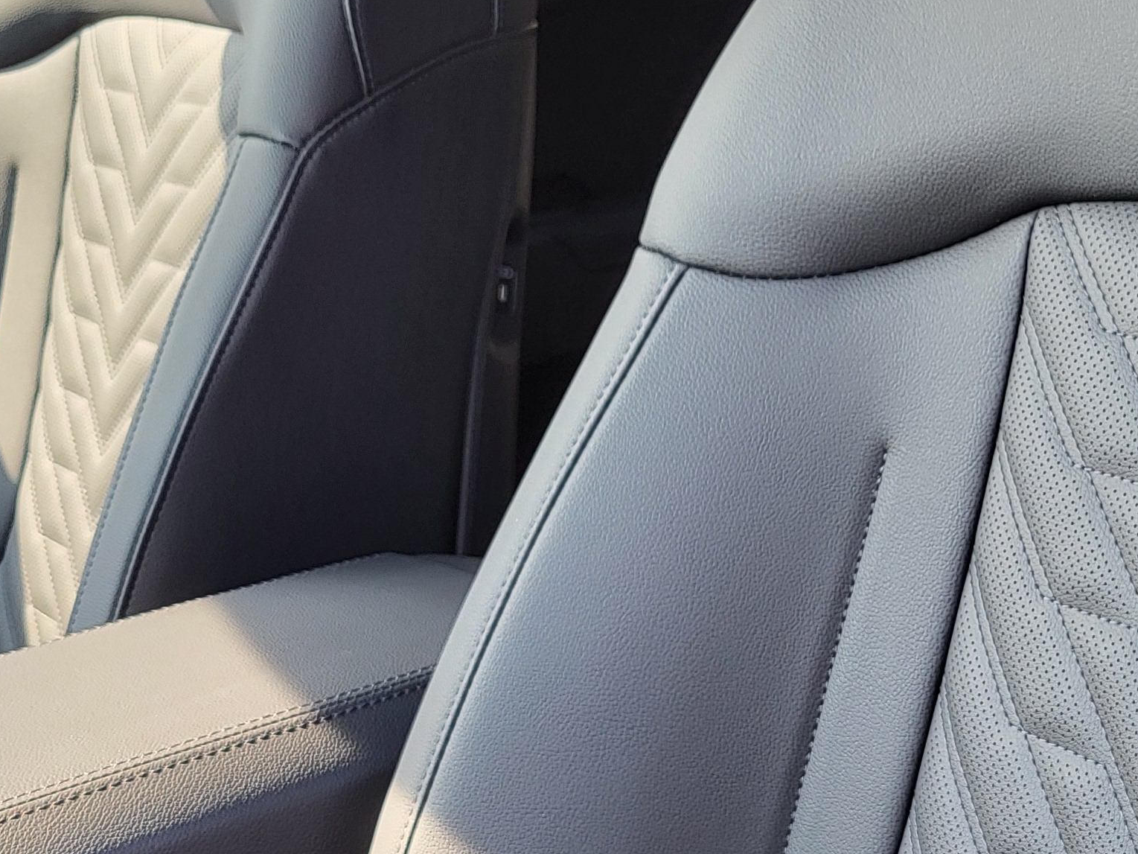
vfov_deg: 21.5
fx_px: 2236
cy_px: 583
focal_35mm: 68
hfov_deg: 27.7
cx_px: 993
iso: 40
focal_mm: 5.4
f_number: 1.8
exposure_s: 1/114
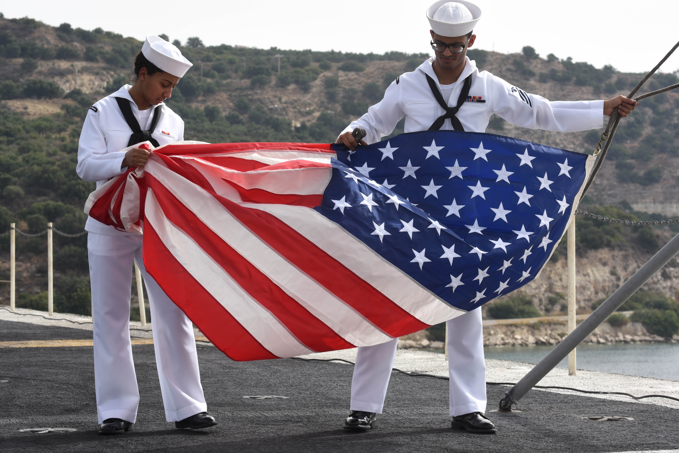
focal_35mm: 105
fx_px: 1981
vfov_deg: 13.1
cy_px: 226
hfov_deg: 19.4
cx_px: 340
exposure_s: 1/200
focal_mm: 105
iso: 200
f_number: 11
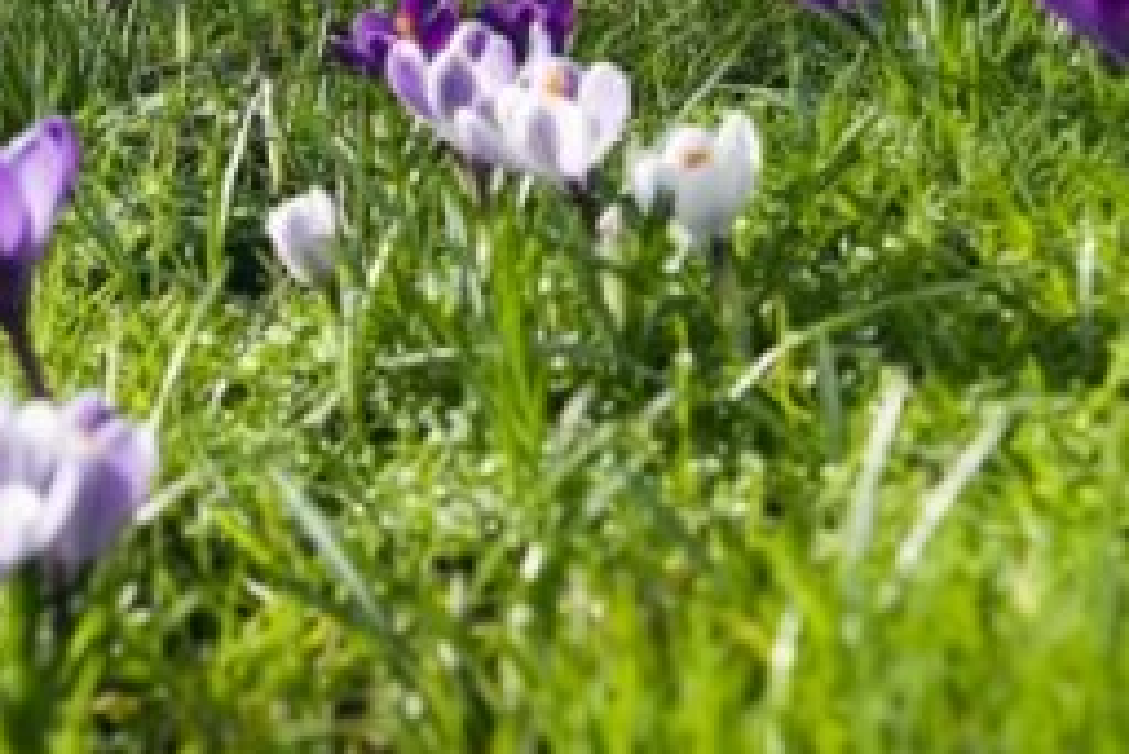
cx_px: 132
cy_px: 152
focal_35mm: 103
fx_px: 3232
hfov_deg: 19.5
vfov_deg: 13.2
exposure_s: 1/200
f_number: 7.1
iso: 200
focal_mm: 44
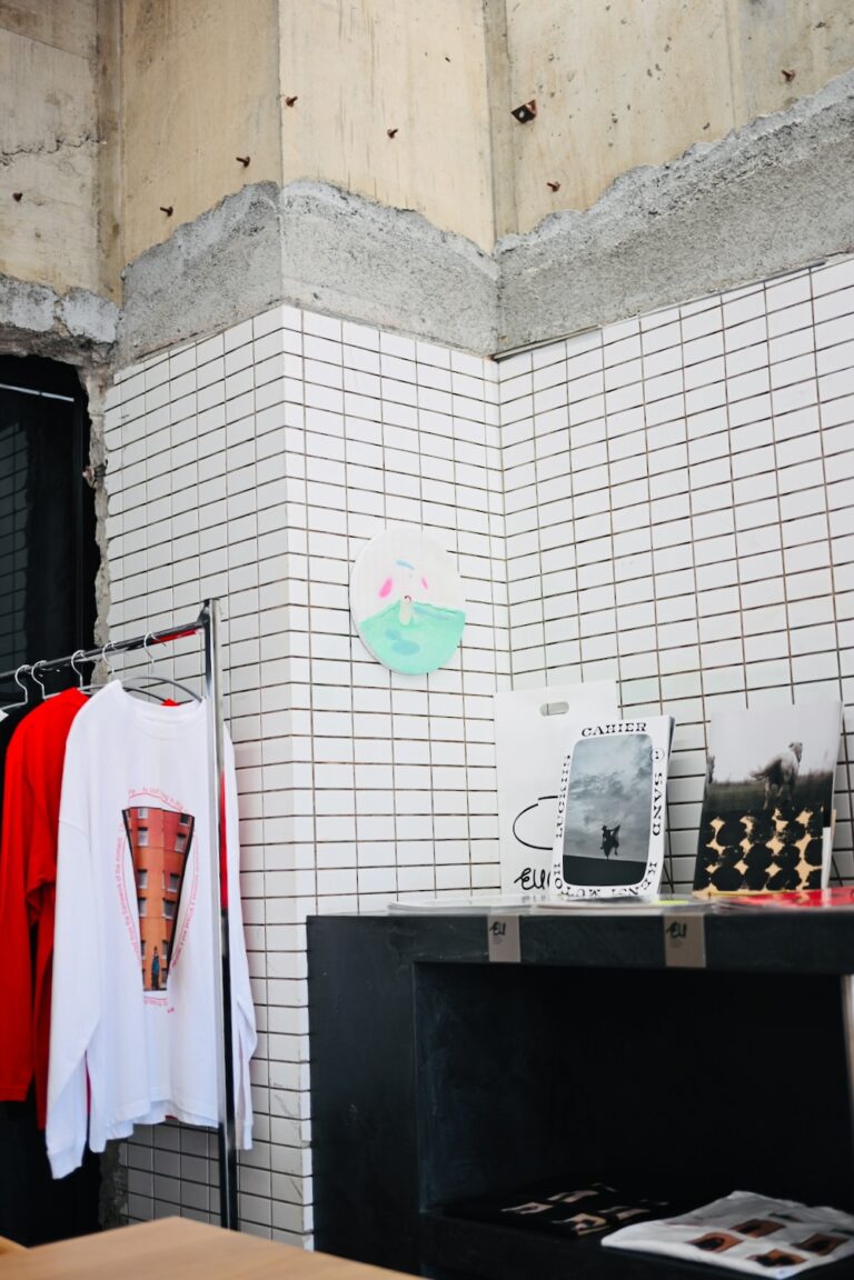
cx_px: 427
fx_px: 1423
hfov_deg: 33.4
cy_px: 640
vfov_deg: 48.5
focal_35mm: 40
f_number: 2
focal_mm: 40
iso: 180
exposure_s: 1/100
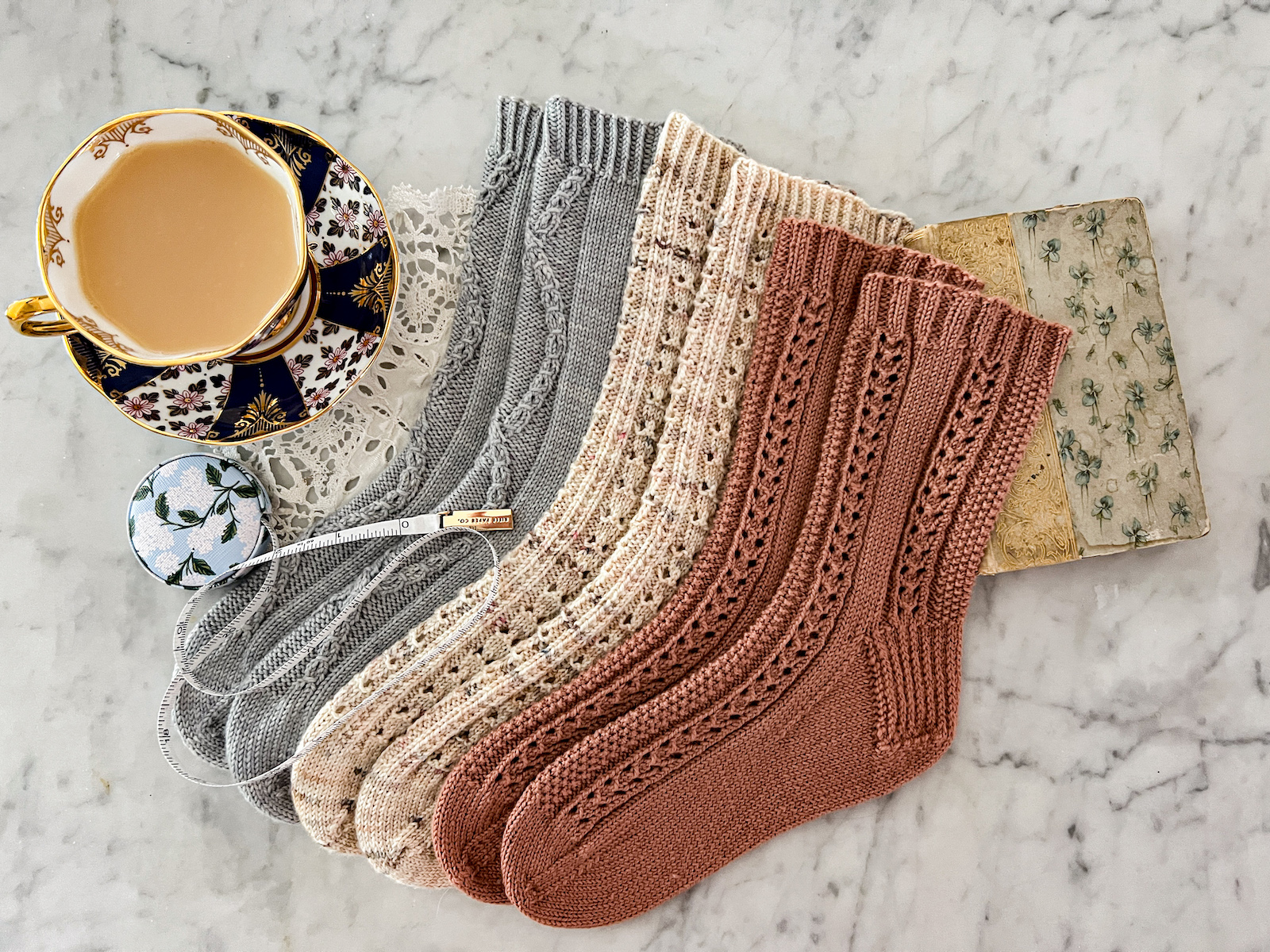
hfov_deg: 67.3
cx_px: 635
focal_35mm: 26
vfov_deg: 53.1
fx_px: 954
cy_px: 476
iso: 500
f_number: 1.5
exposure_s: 1/60
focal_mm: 5.7
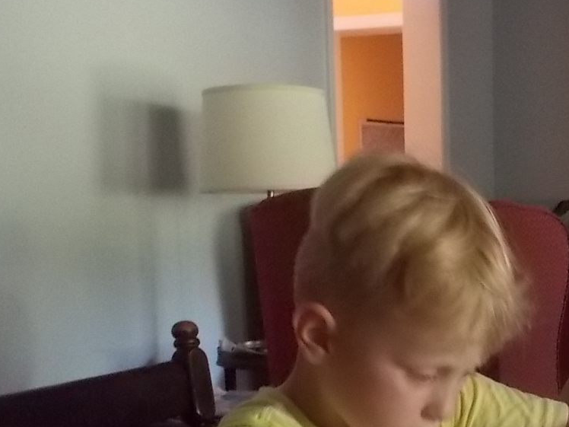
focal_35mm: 62
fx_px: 1019
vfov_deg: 23.1
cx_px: 552
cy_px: 374
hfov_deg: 29.4
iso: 400
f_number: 3.3
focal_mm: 4.1
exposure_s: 1/10
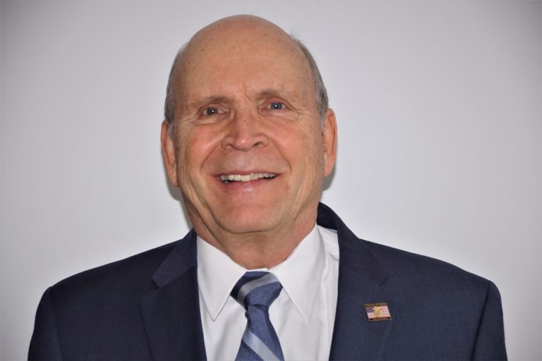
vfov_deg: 12.2
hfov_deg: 18.2
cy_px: 180
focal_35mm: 112
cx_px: 271
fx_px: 1694
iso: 800
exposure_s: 1/60
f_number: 5.6
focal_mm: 75
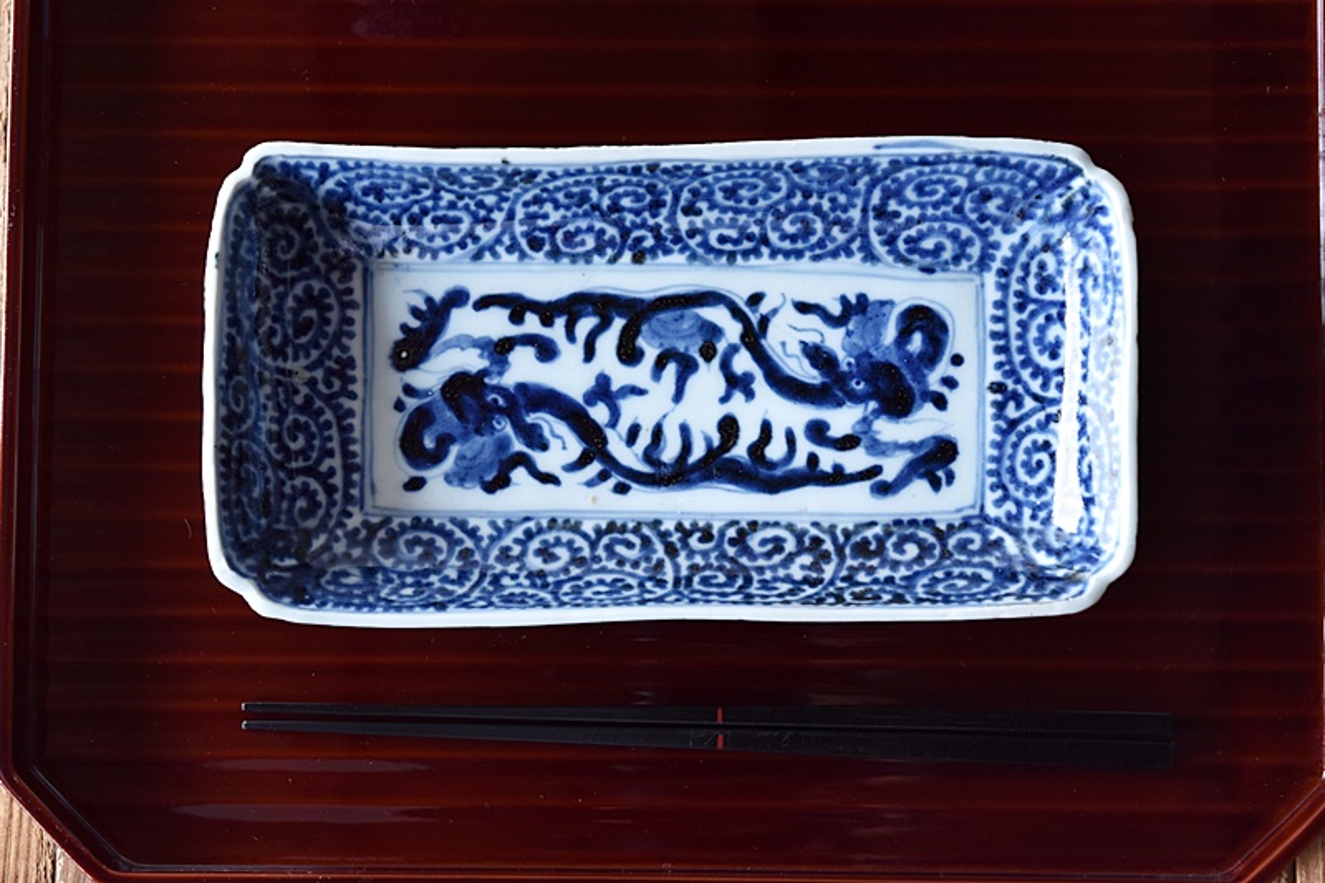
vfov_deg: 16.5
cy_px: 442
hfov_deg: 24.6
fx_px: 3036
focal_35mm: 82
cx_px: 662
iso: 800
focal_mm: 55
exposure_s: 1/10
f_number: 5.6
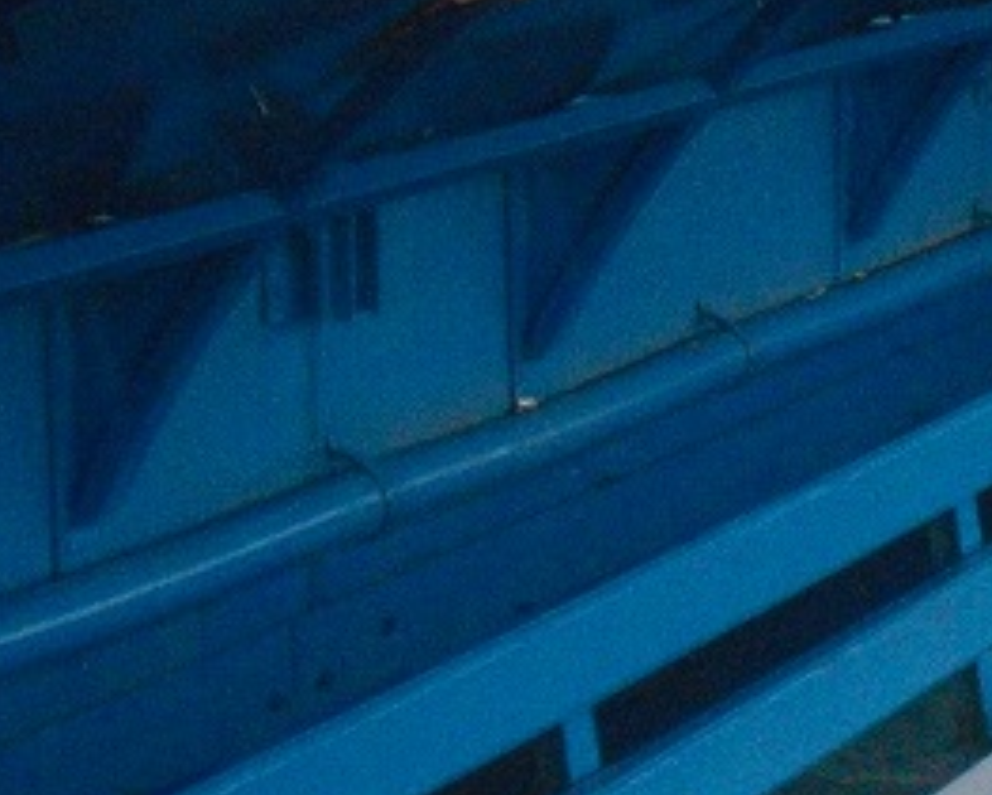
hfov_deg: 14.5
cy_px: -208
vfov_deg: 11.5
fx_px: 3849
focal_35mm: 131
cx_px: 924
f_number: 3.4
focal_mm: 7.7
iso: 800
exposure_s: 1/125
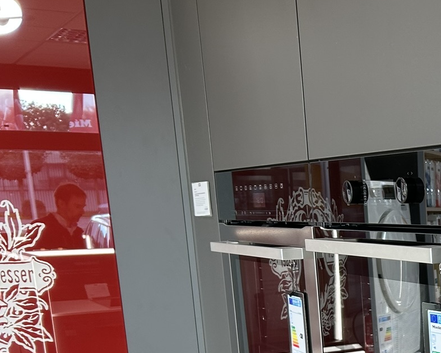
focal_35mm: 66
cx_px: 570
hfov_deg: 25.0
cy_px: 377
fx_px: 862
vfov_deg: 22.0
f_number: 1.5
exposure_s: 1/50
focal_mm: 5.7
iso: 80
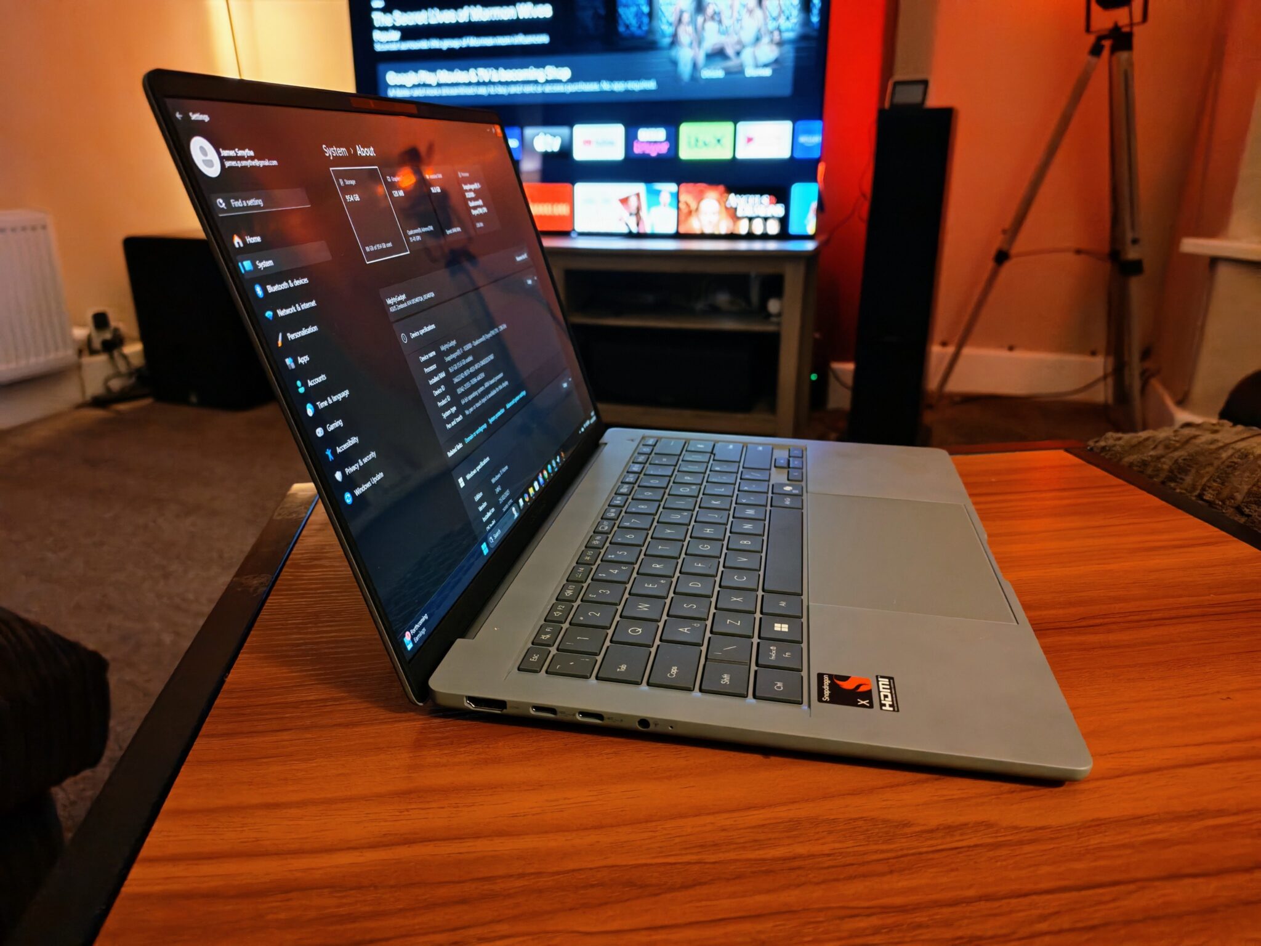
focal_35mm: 24
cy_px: 473
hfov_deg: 71.6
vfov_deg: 56.8
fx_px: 874
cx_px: 630
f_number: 1.9
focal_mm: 6.12
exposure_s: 1/25
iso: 800
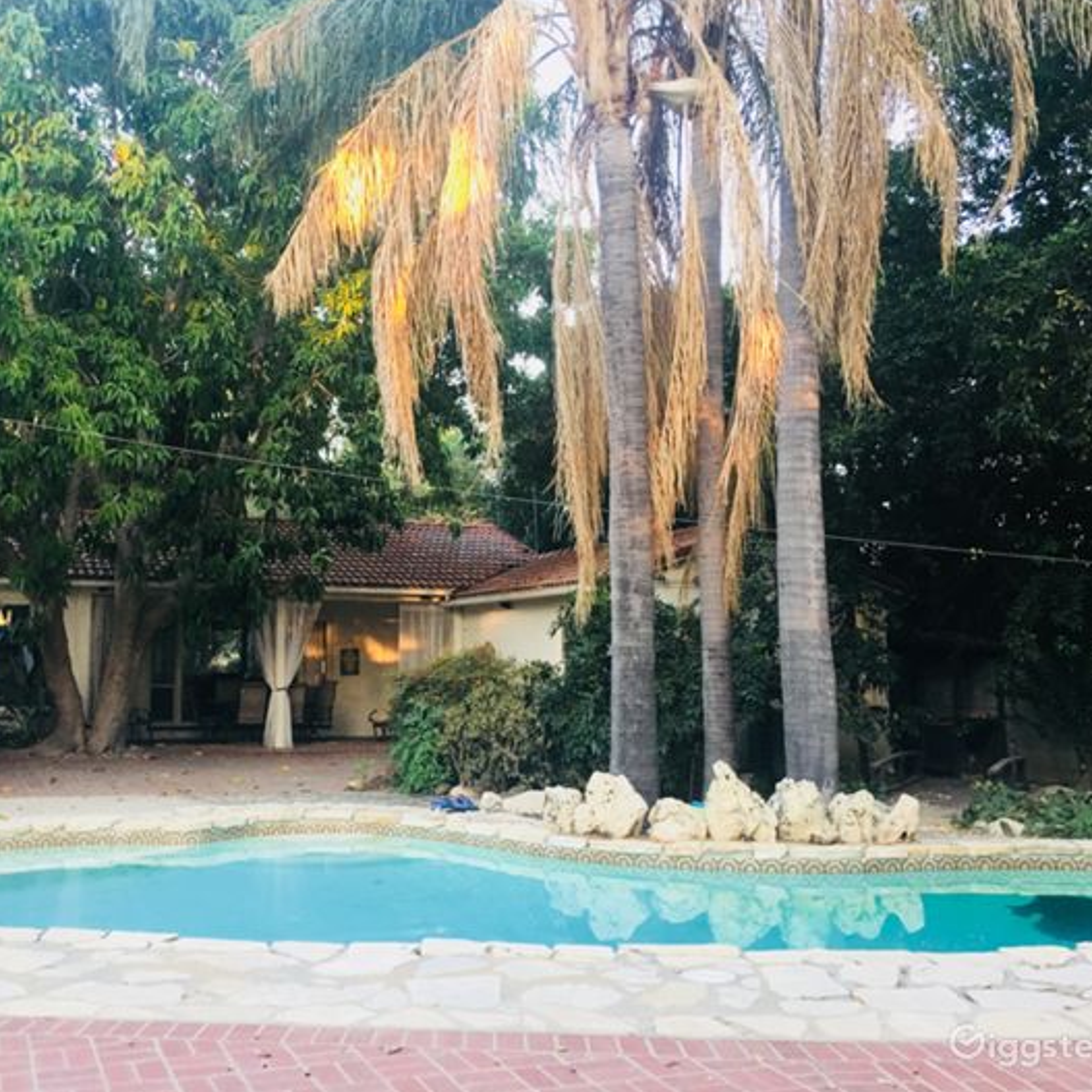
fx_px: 1249
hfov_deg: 46.7
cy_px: 539
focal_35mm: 35
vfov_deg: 47.2
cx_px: 394
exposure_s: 1/30
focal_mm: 4.15
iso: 40
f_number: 2.2
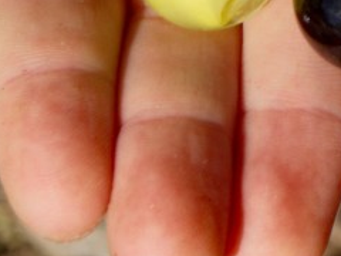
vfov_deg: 4.7
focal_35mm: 316
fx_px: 3113
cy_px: -206
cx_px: 448
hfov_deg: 6.2
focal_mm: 37
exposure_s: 1/320
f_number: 10
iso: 100
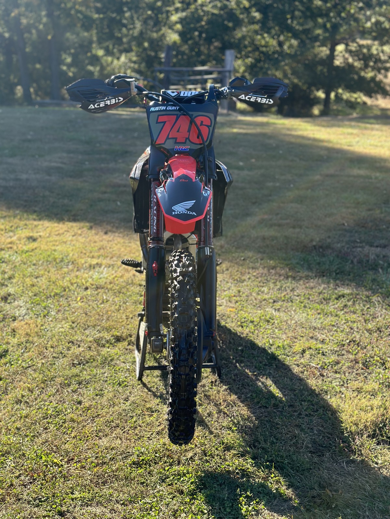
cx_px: 195
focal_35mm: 48
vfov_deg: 39.7
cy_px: 260
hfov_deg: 30.3
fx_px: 721
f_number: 1.78
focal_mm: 6.86
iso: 80
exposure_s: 1/1171
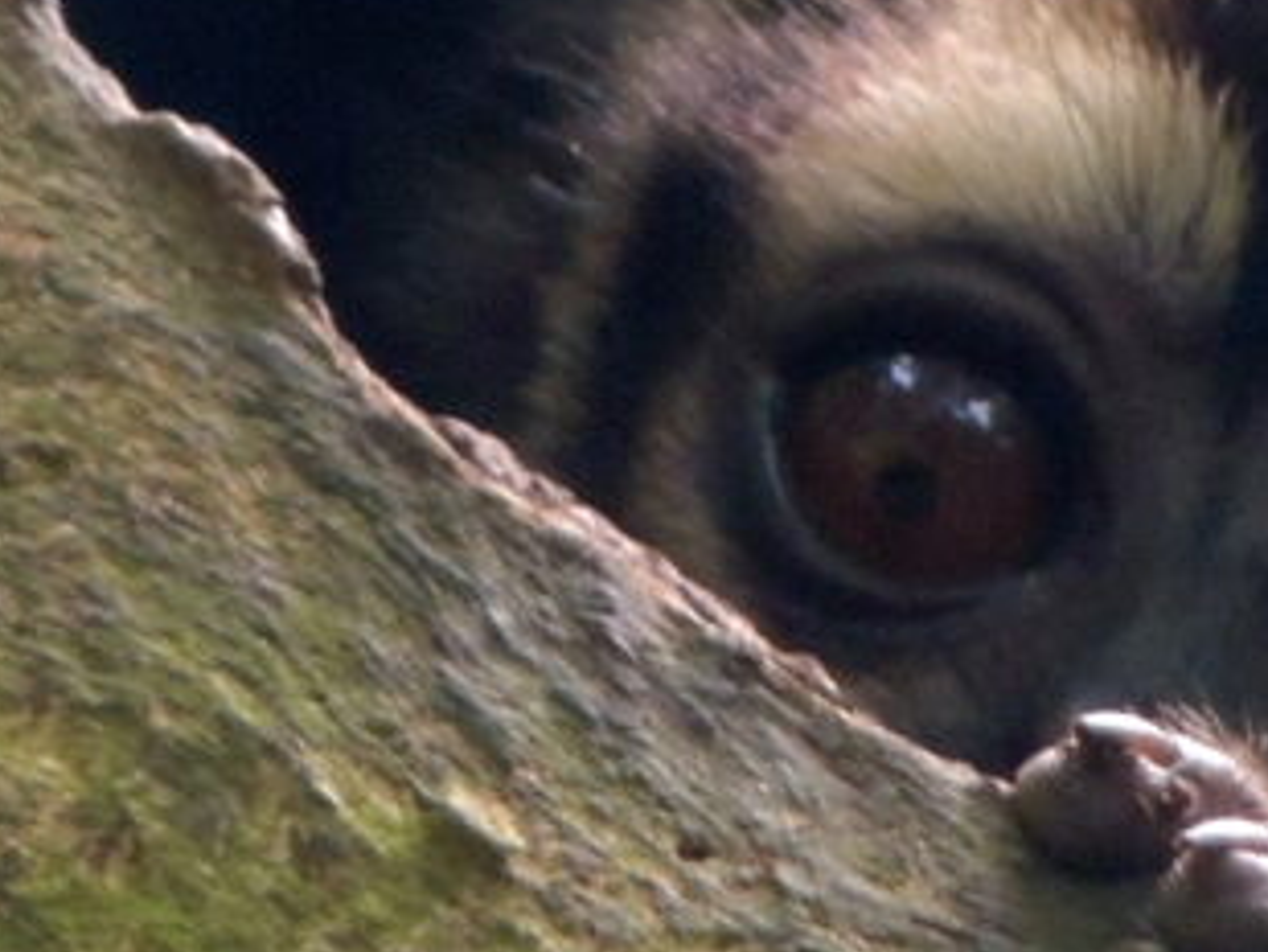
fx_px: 142365
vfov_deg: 0.4
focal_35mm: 3885
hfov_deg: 0.5
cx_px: 726
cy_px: 308
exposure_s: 1/50
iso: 800
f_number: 5.9
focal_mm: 180
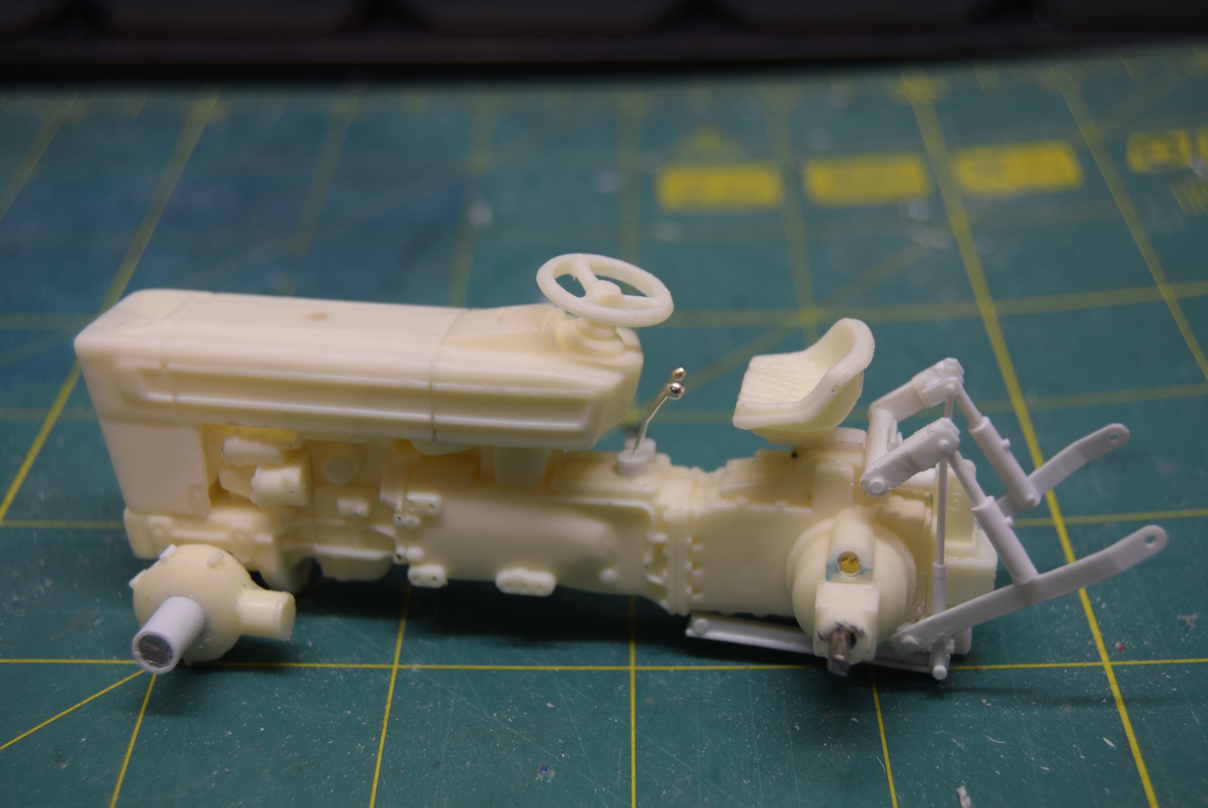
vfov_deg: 23.8
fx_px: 1914
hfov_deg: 35.0
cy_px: 404
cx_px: 604
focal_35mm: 57
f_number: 4.8
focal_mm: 38
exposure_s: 1/60
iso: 450
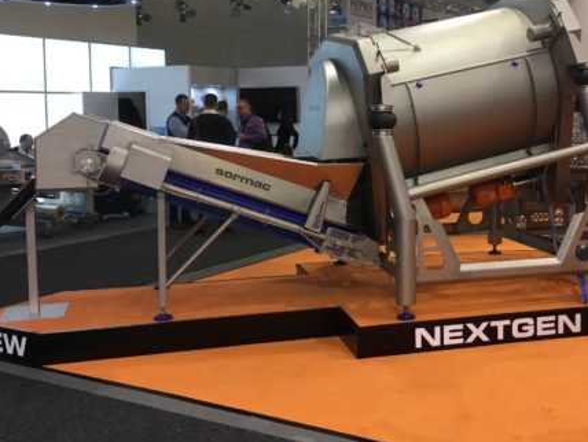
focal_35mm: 44
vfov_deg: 32.8
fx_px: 748
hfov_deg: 42.5
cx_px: 379
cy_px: 163
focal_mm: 4.15
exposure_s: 1/33
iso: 25
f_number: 2.2
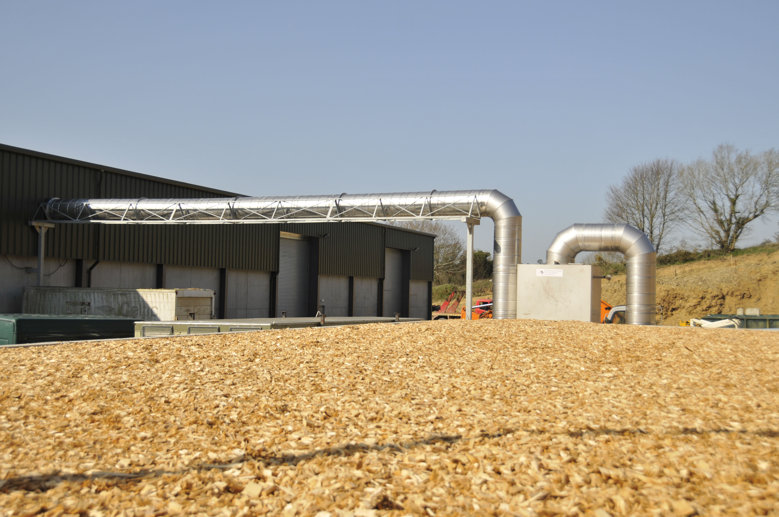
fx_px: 1037
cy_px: 258
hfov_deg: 41.2
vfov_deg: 28.0
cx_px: 390
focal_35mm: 48
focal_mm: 32
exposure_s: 1/1600
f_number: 4.5
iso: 200
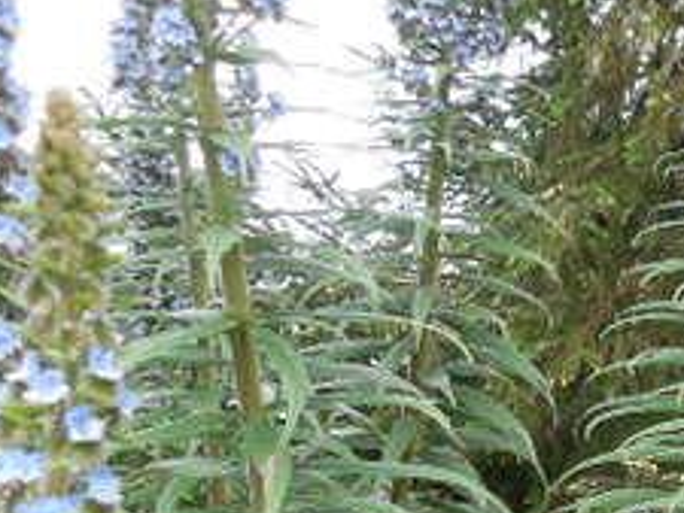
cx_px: 806
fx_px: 1404
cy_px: 601
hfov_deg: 24.9
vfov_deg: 19.6
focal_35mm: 71
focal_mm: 4.5
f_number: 3.3
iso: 125
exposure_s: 1/160
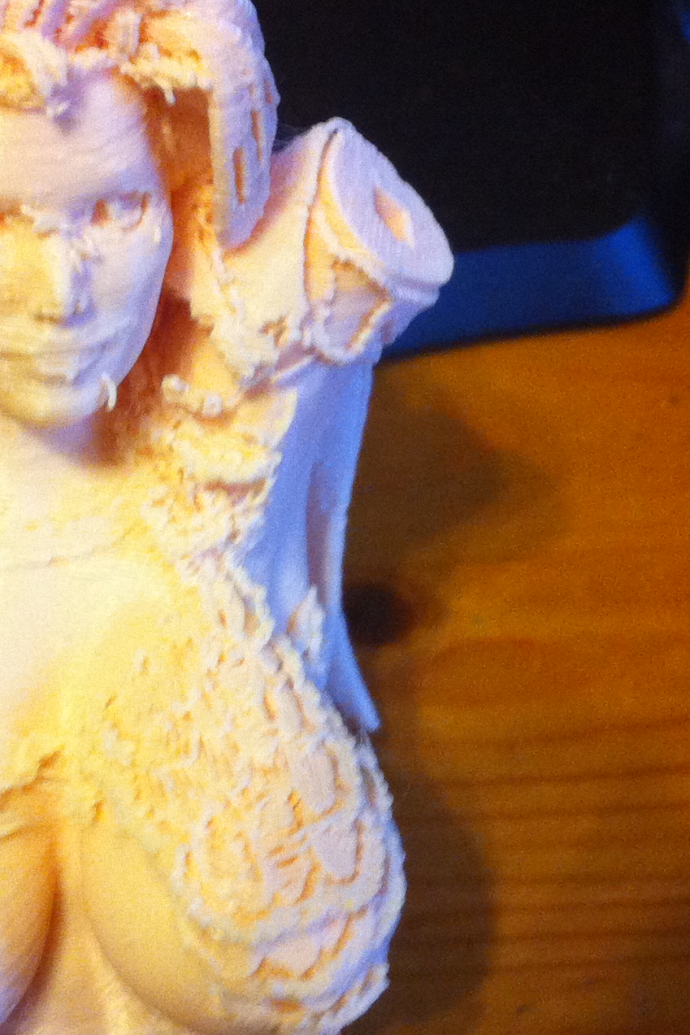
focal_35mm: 74
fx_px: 2127
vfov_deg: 27.3
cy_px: 581
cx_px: 156
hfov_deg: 18.3
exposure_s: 1/15
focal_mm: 3.85
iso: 250
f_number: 2.8
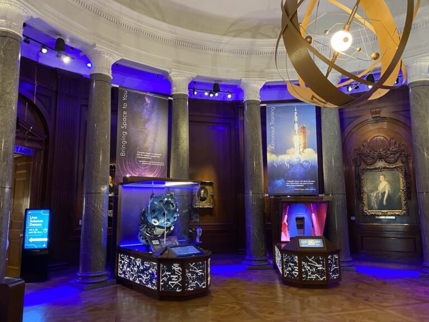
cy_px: 161
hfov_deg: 67.3
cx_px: 214
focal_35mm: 26
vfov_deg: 53.1
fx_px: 322
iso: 500
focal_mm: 4.25
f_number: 1.8
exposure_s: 1/34
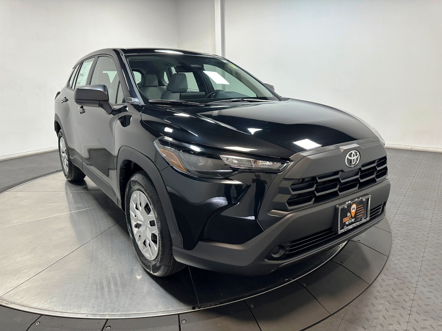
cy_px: 166
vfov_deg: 56.8
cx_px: 221
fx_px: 306
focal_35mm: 24
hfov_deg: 71.6
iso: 320
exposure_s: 1/60
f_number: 1.78
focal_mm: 6.86
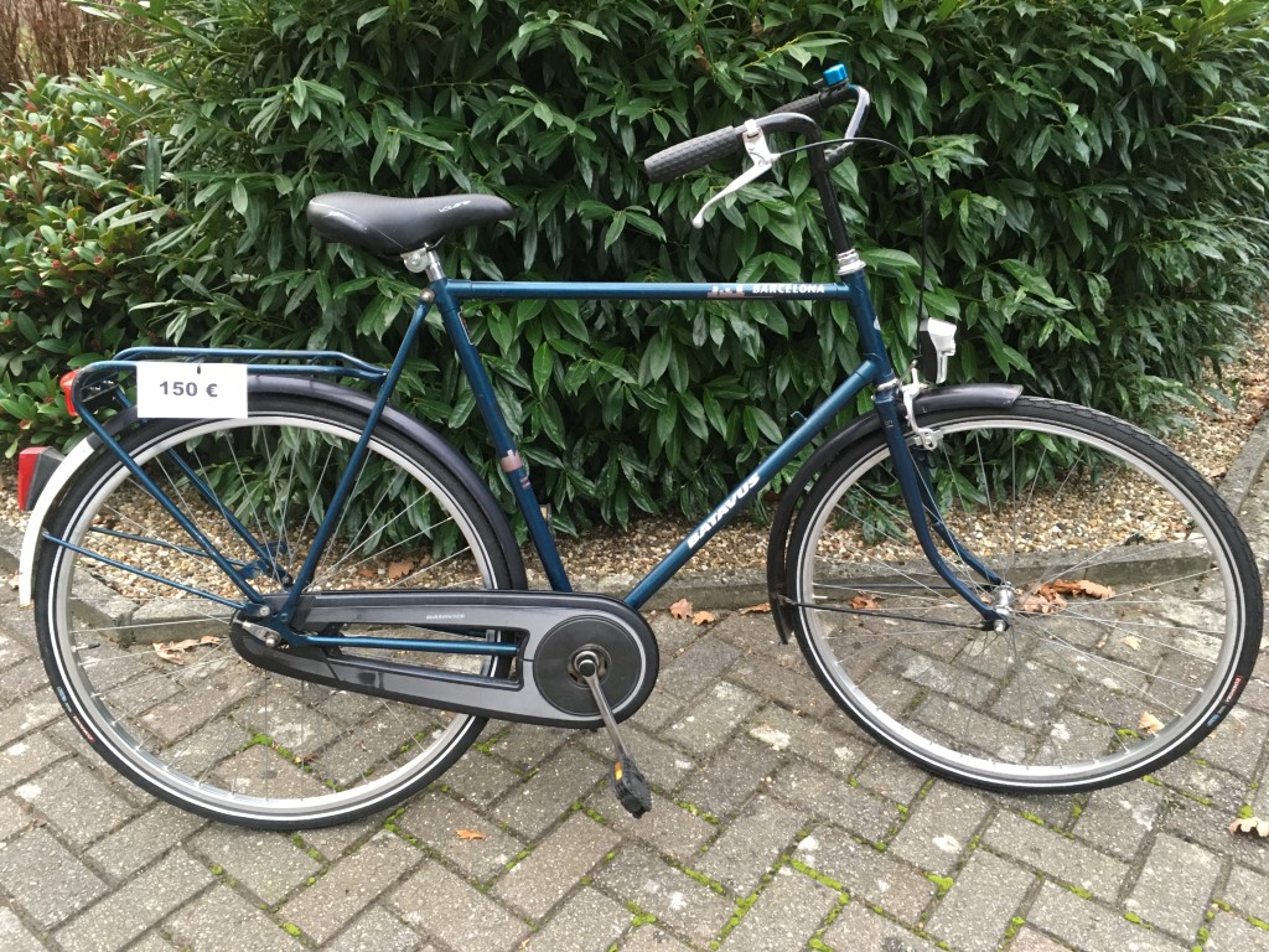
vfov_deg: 48.2
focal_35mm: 29
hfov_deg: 61.7
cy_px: 476
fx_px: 1063
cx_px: 634
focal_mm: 4.15
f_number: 2.2
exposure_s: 1/33
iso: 200
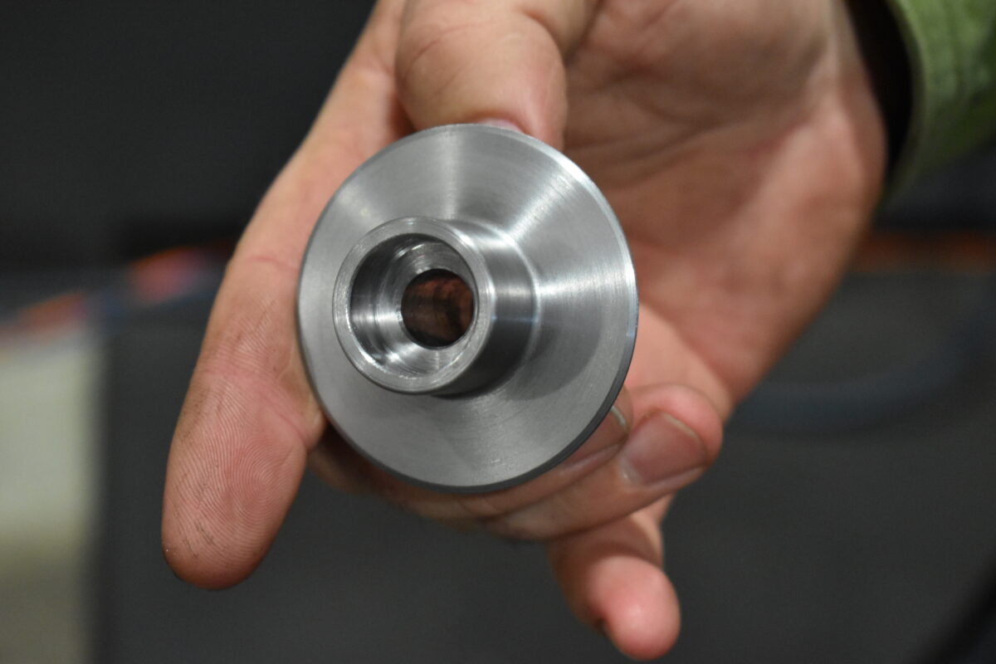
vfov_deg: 18.9
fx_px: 1992
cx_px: 498
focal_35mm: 72
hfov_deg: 28.1
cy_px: 332
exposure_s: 1/60
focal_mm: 48
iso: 4000
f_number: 5.3
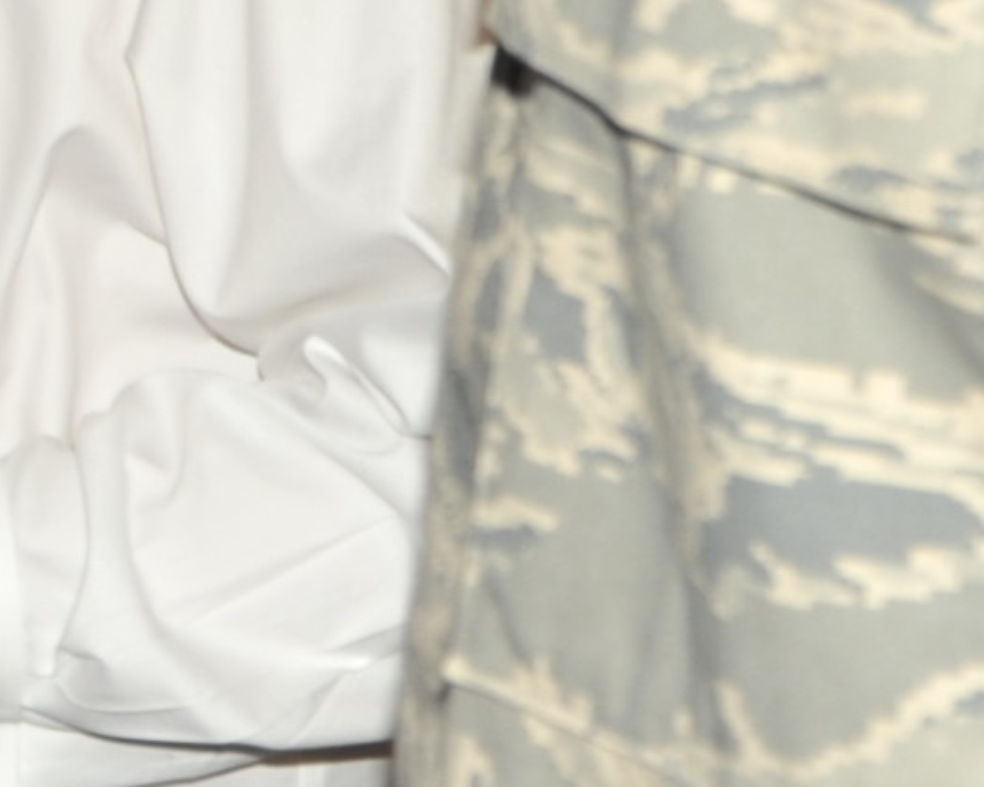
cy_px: -184
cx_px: -683
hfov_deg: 10.2
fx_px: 5270
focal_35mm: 181
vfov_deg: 8.4
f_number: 3.5
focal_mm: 24
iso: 250
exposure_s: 1/60
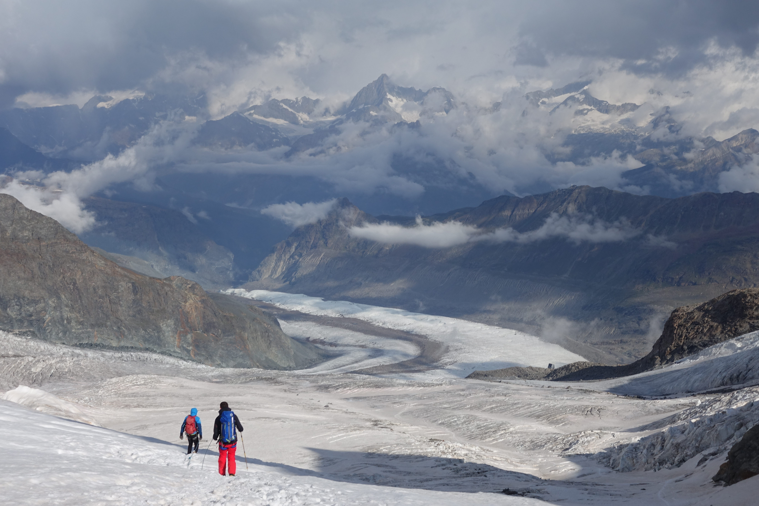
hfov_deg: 37.5
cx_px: 380
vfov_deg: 25.5
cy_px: 253
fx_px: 1117
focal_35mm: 53
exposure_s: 1/160
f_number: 5.6
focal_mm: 19.48
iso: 125
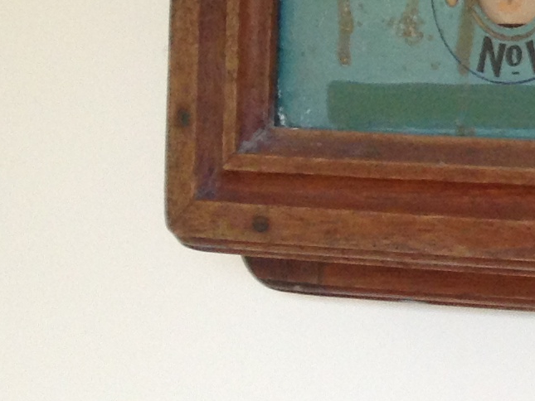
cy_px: -260
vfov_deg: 8.2
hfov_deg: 10.1
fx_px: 2736
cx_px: 1146
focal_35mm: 177
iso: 80
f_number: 2.4
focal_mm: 4.28
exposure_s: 1/20
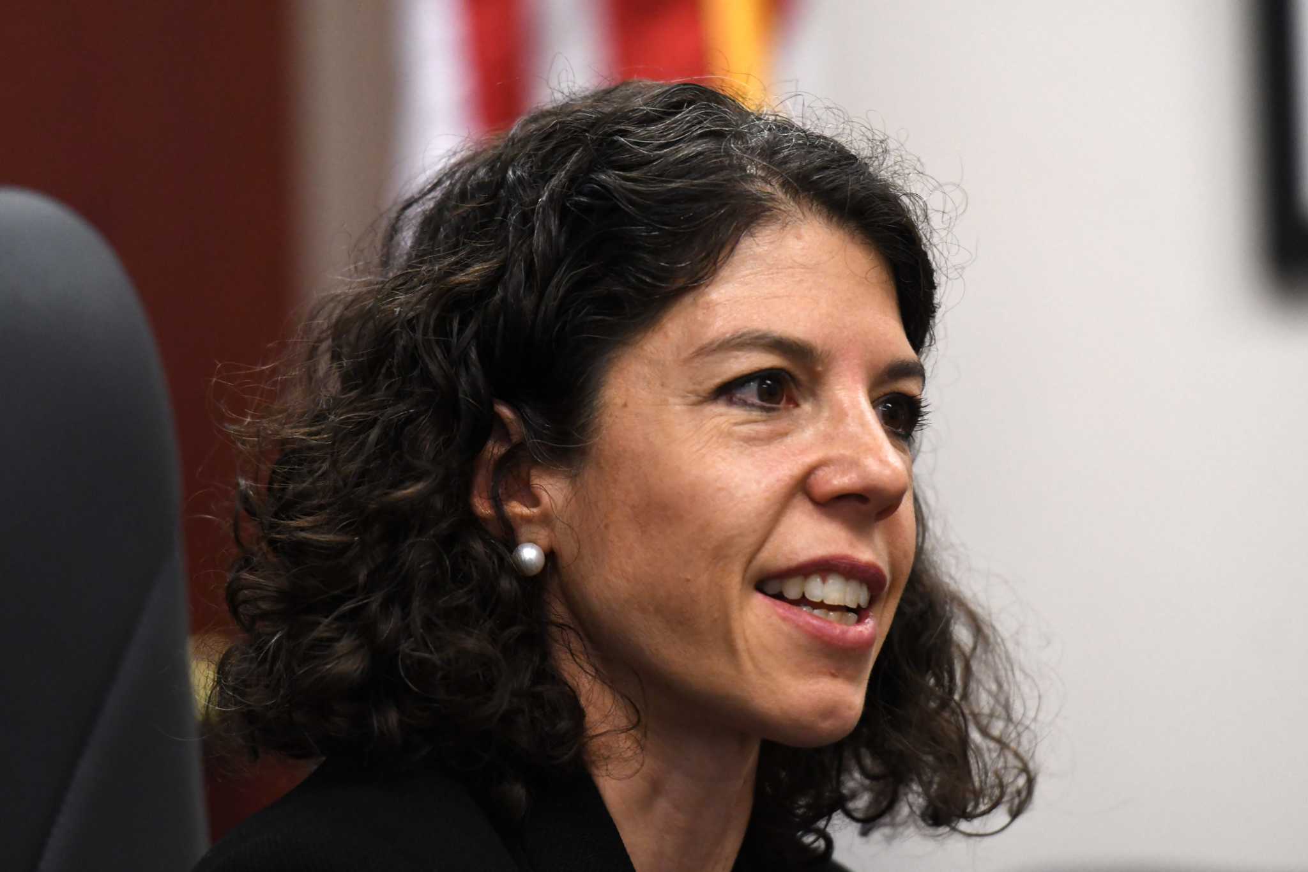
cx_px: 654
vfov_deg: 4.8
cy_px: 436
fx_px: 10353
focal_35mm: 285
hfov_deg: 7.2
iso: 3200
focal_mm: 190
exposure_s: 1/320
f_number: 3.2
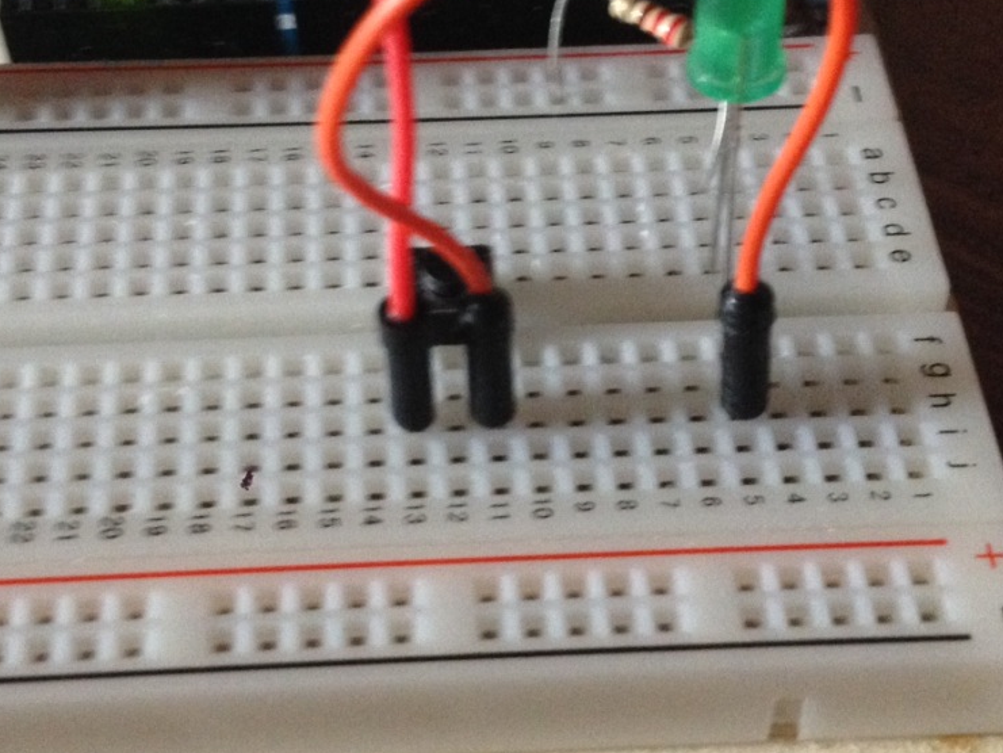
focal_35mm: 68
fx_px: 1971
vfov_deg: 21.6
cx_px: 491
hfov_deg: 28.6
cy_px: 364
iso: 320
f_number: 2.4
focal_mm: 4.28
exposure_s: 1/20
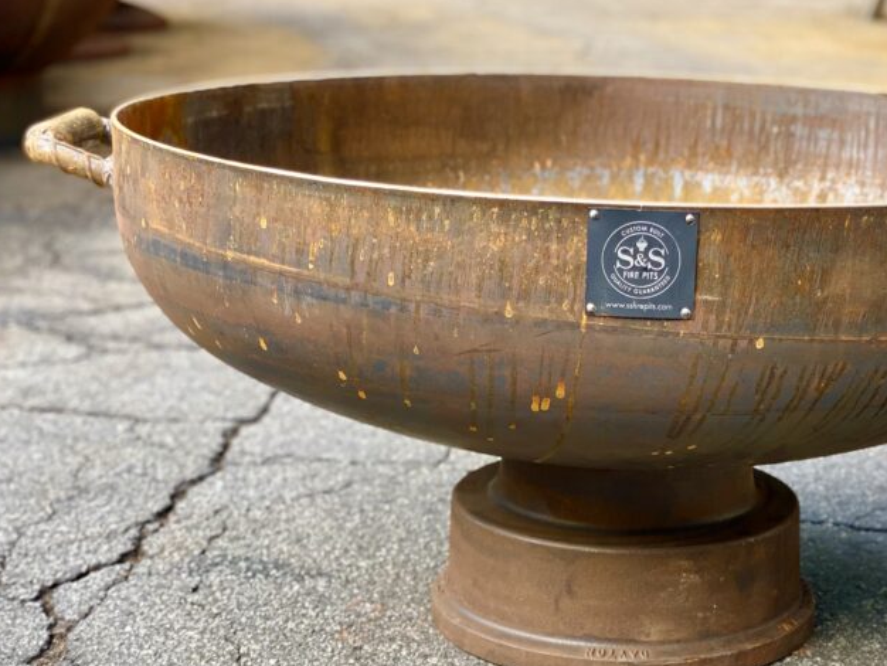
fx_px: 2179
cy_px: 354
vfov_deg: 17.4
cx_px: 618
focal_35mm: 85
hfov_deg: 22.9
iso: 32
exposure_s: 1/122
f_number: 2
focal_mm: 6
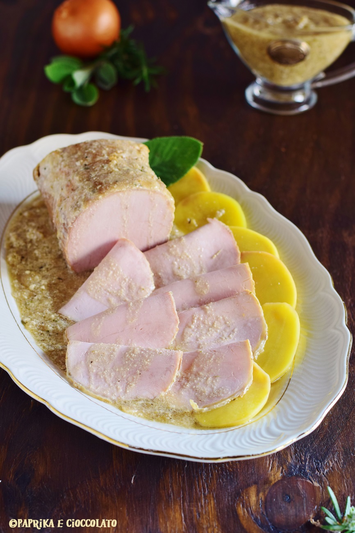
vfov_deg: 27.0
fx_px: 1110
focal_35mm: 75
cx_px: 178
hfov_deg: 18.2
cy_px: 266
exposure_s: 1/6
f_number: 4.8
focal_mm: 50
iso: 100
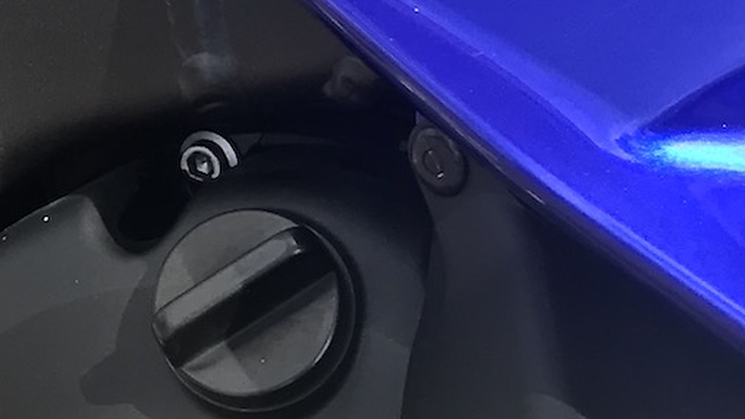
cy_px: -451
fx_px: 2371
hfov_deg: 16.3
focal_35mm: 120
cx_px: -362
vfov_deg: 9.4
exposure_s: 1/1114
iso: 20
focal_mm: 3.99
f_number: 1.8
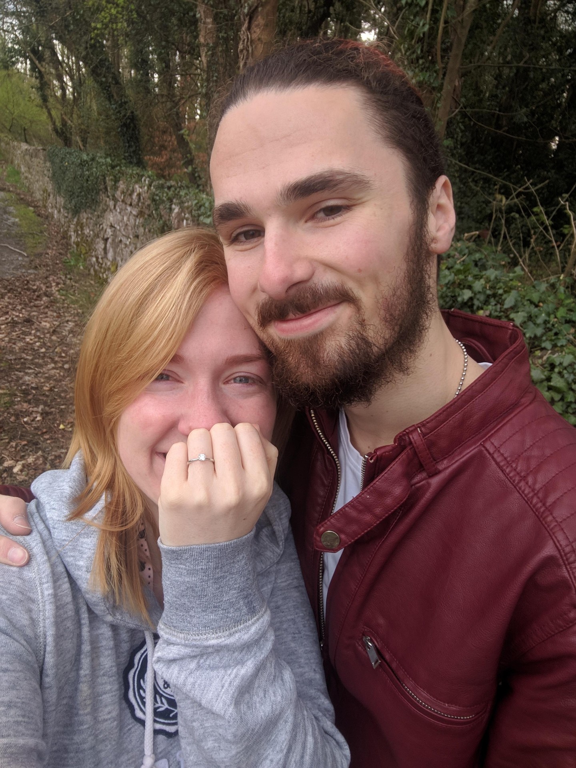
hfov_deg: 54.9
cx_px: 288
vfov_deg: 69.4
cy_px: 384
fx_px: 555
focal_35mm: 25
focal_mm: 3.38
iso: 49
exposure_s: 1/190
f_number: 2.4
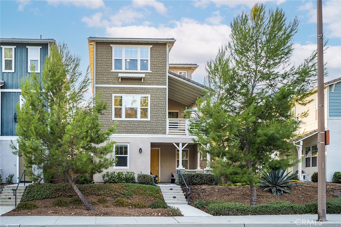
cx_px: 170
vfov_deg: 37.8
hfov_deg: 54.4
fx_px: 331
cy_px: 114
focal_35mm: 35
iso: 320
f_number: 4
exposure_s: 1/400
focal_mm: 35
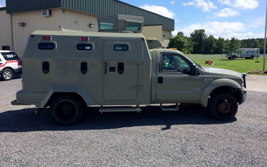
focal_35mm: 32
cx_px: 134
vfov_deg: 39.3
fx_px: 233
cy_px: 71
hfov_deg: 59.7
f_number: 2.2
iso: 40
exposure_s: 1/1866
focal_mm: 4.12
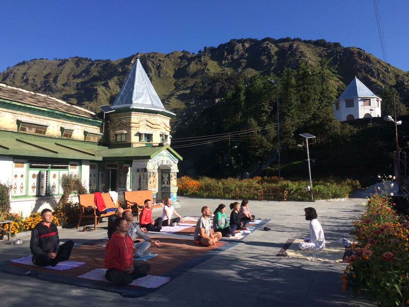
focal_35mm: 29
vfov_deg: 48.2
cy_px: 154
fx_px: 343
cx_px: 204
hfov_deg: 61.7
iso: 32
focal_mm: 4.15
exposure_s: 1/1466
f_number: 2.2
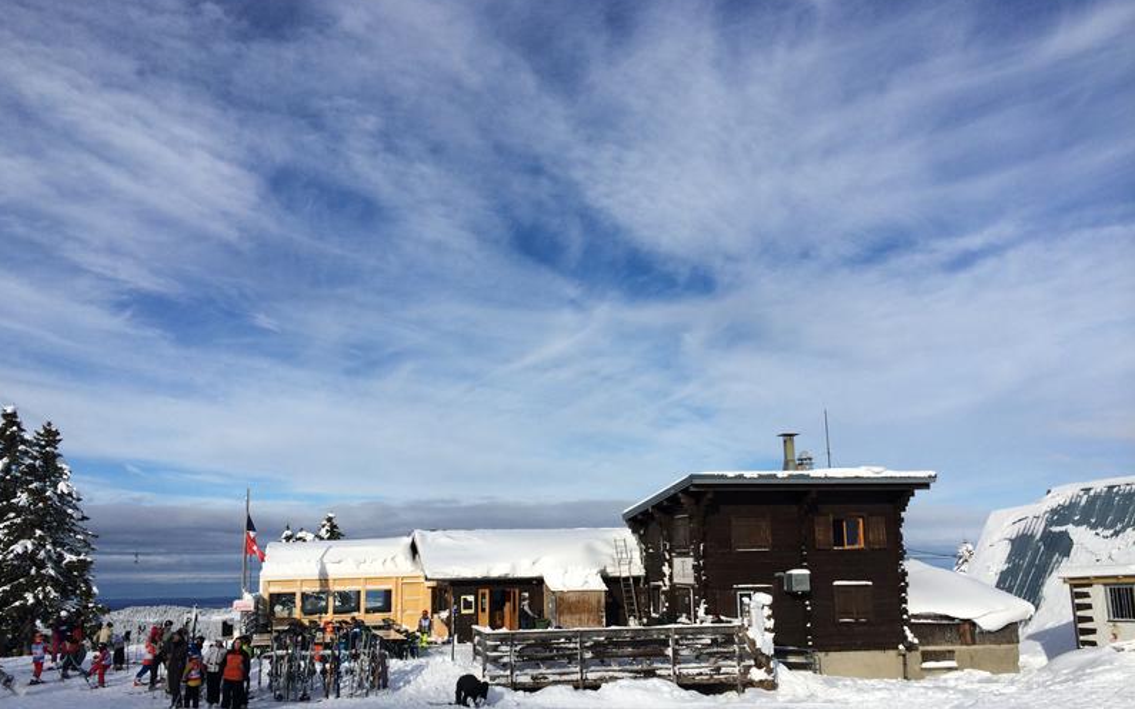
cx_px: 567
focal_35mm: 32
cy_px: 408
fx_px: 990
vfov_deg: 39.3
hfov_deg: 59.7
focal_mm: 4.12
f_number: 2.2
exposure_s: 1/3731
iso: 40
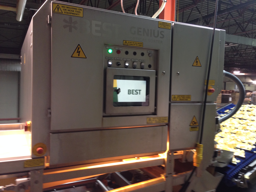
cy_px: 96
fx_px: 244
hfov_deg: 55.4
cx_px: 128
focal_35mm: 33
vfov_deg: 42.9
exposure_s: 1/20
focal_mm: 4.12
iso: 125
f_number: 2.4
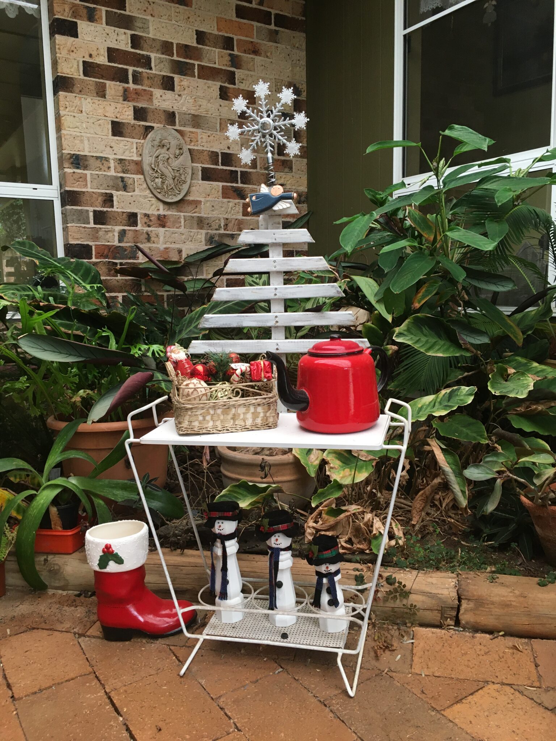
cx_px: 278
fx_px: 621
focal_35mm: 29
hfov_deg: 48.2
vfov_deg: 61.7
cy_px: 370
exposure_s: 1/33
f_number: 2.2
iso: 50
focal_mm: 4.15
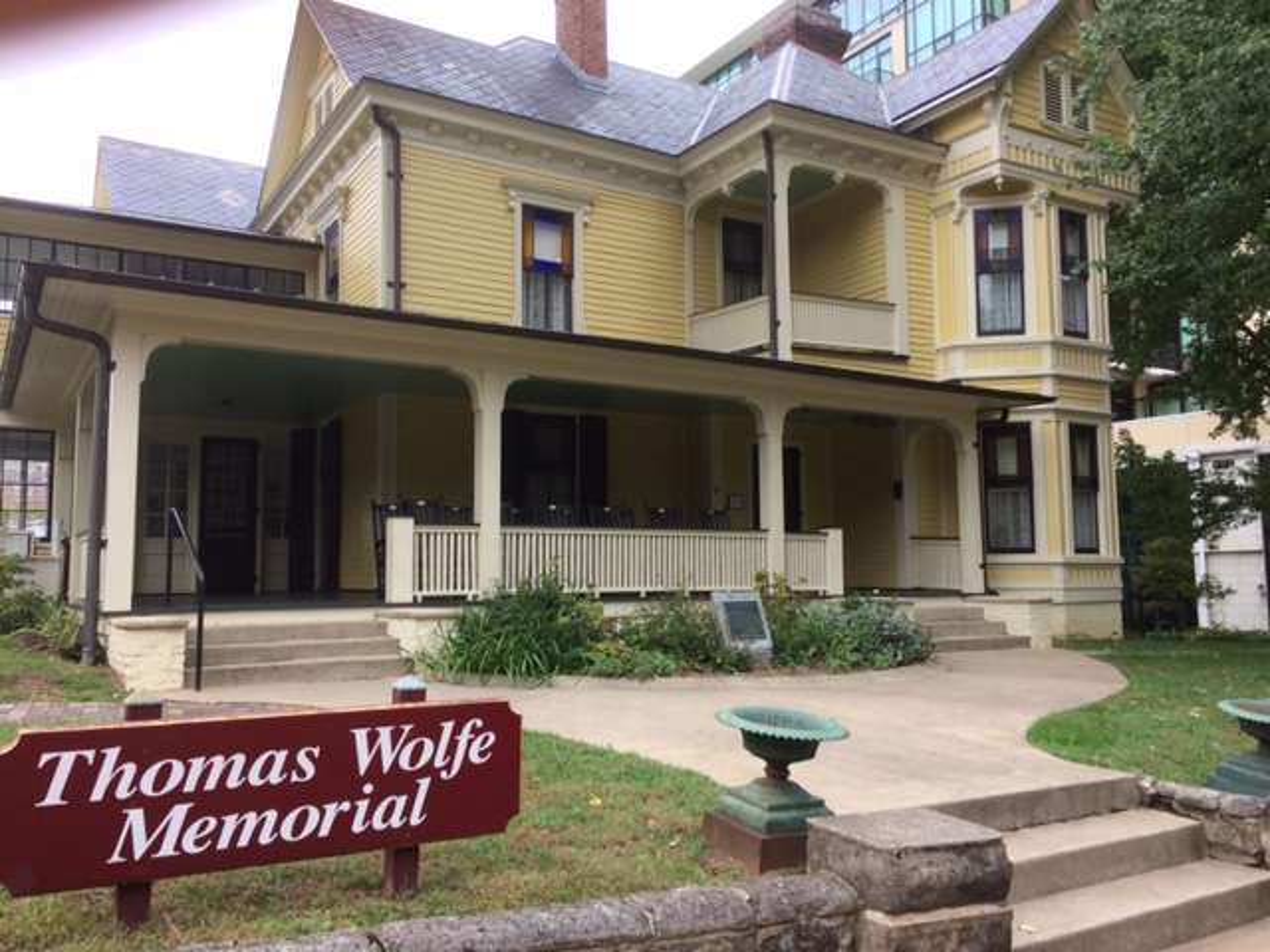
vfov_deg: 48.2
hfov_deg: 61.7
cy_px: 476
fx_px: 1064
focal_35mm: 29
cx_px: 635
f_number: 2.2
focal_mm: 4.15
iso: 32
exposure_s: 1/283
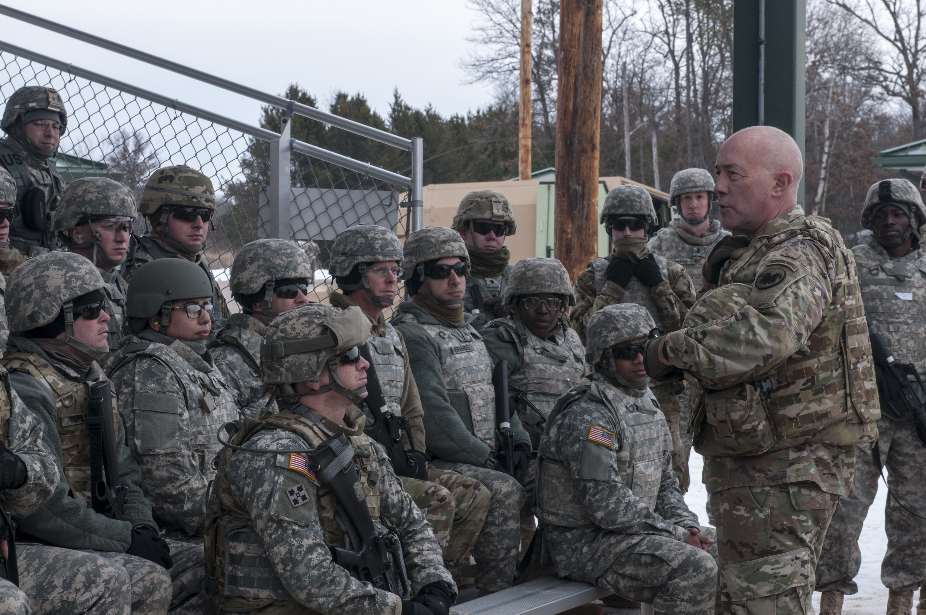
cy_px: 308
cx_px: 463
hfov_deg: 19.5
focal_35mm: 105
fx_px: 2698
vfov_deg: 13.0
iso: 200
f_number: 14
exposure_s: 1/40
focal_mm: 70
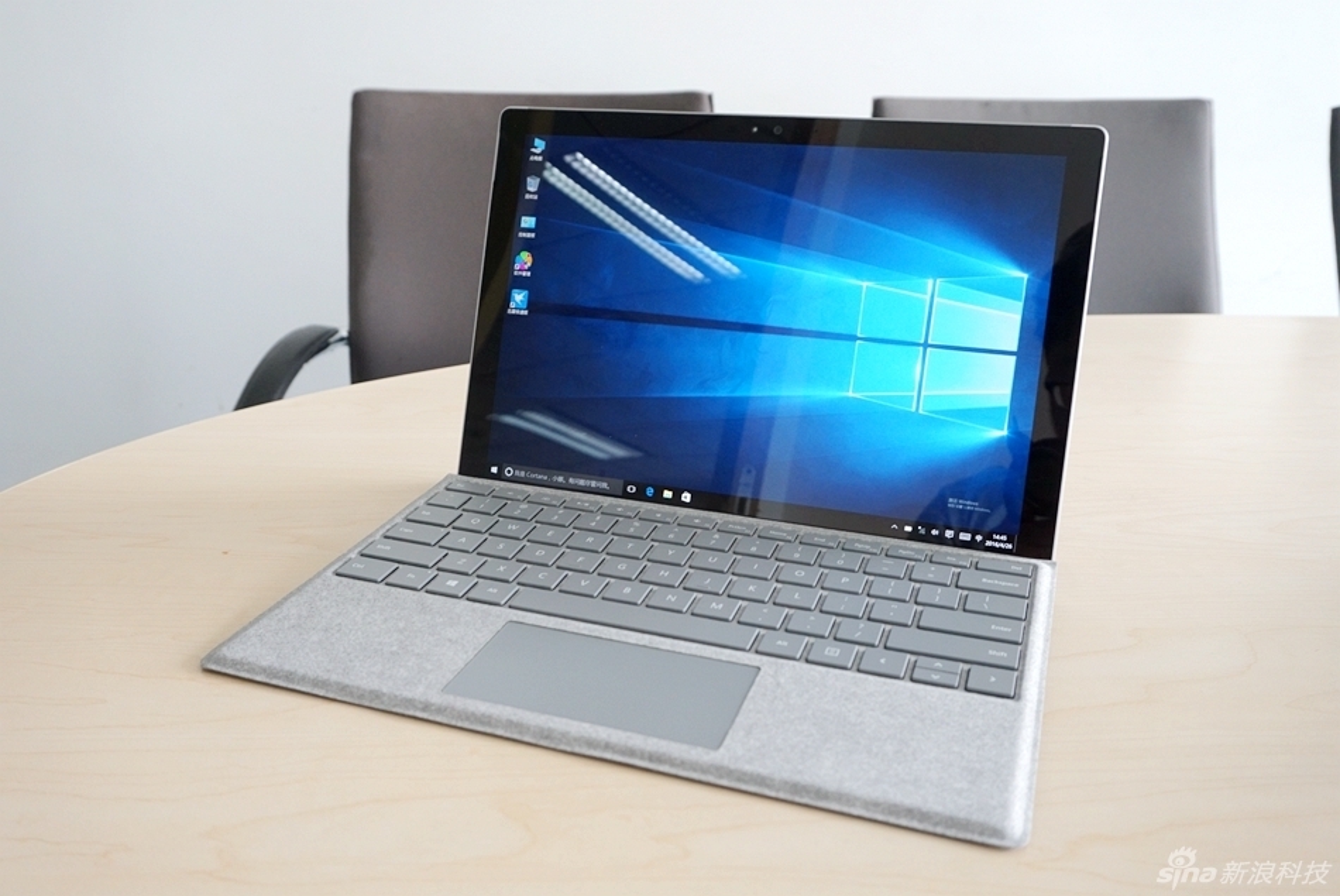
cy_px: 448
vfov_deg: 41.8
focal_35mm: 32
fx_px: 1173
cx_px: 670
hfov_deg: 59.5
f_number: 5.6
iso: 800
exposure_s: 1/60
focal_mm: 21
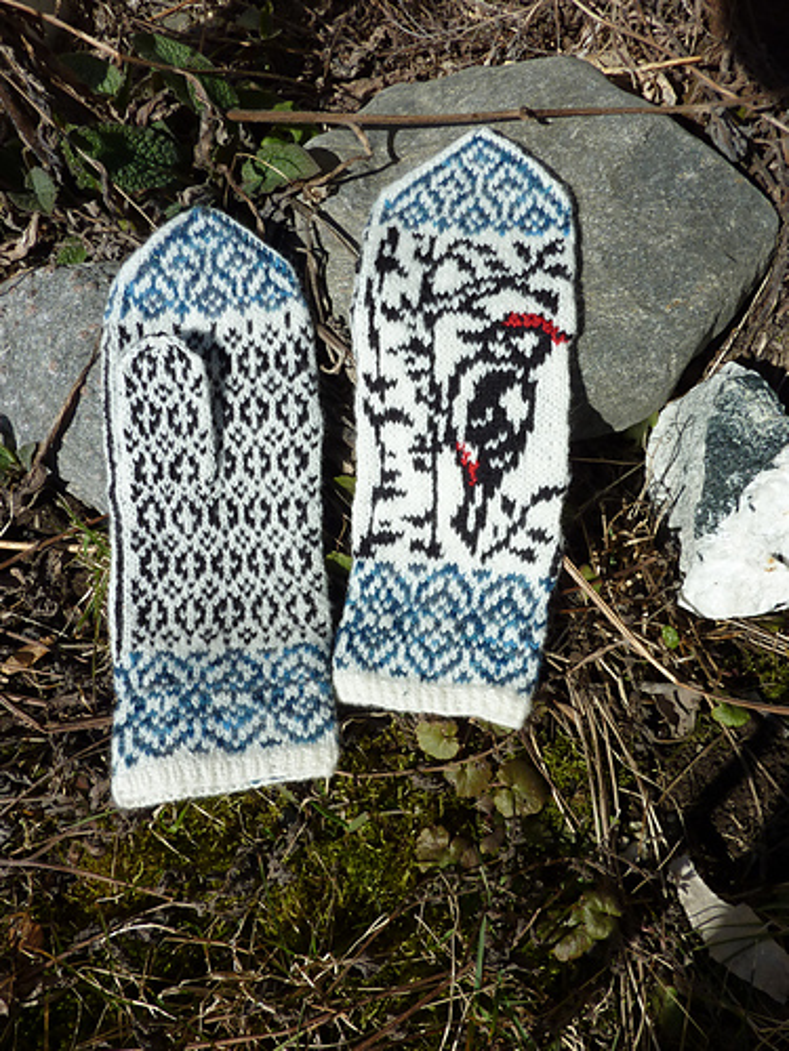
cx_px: 394
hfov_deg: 54.9
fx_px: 760
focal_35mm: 25
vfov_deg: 69.4
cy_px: 526
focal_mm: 4.1
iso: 80
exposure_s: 1/400
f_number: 5.6
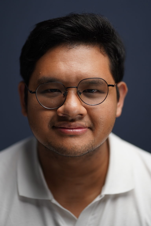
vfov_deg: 23.9
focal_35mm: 85
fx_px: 535
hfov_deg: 16.1
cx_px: 76
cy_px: 113
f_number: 1.8
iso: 640
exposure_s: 1/250
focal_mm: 85
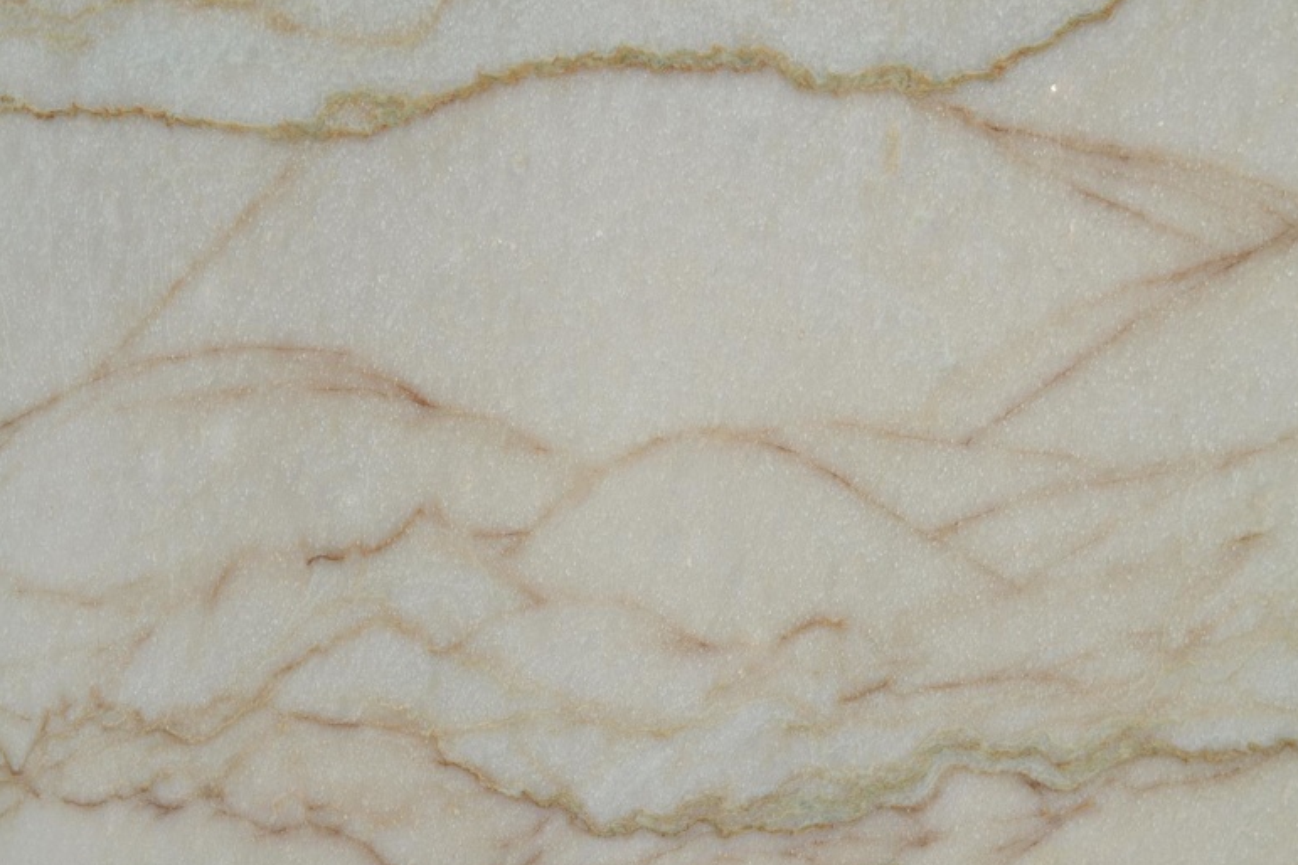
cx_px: 636
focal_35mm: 37
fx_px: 1334
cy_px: 441
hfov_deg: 51.9
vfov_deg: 35.9
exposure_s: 1/400
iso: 200
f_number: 10
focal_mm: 24
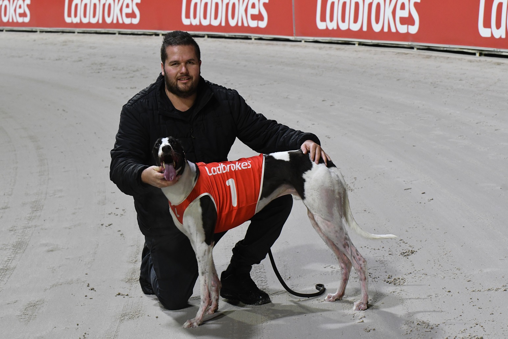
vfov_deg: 12.2
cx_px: 254
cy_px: 170
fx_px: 1587
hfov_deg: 18.2
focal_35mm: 112
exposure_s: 1/200
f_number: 7.1
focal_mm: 75
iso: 3200
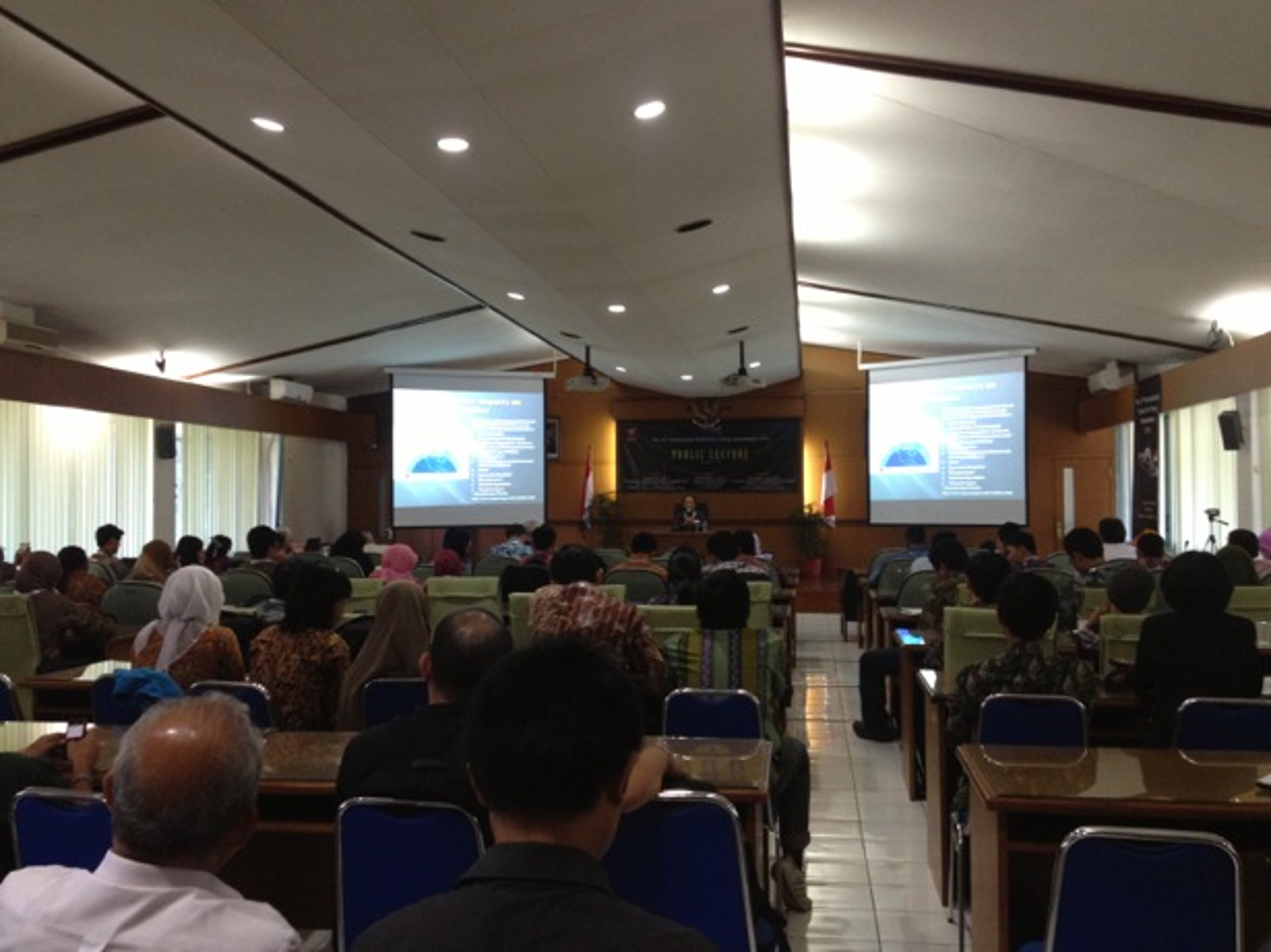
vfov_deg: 40.7
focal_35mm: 35
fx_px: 1285
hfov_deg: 52.6
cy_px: 476
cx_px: 636
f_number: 2.4
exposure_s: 1/20
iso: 160
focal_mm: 4.28
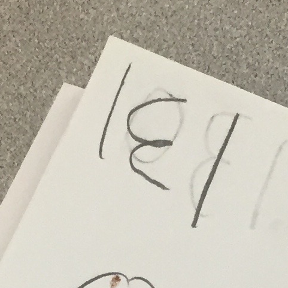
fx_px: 1638
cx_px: 263
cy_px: 548
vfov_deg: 9.5
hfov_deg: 10.0
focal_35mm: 174
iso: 50
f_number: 2.2
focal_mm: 4.15
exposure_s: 1/30
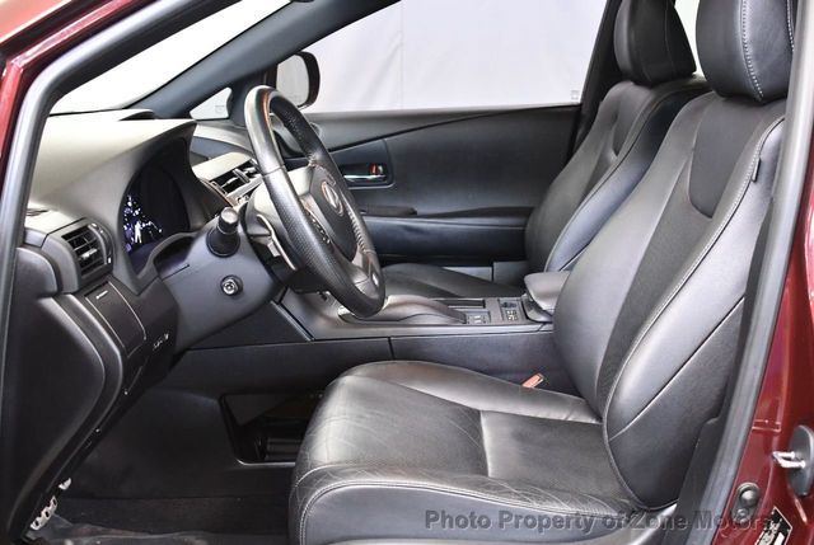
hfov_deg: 44.4
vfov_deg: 30.6
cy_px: 272
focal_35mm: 44
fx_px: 996
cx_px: 407
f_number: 3.8
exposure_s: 1/60
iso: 3200
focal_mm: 22
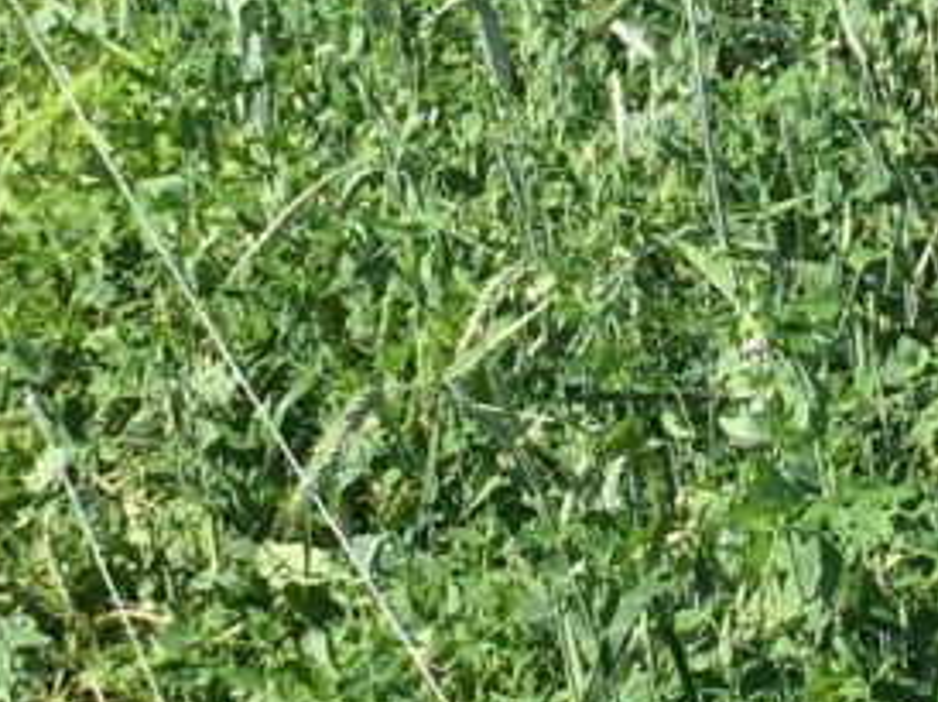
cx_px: 839
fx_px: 4494
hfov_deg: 11.8
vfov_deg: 8.9
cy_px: 188
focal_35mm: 166
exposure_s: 1/1412
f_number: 2.2
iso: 32
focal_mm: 4.15
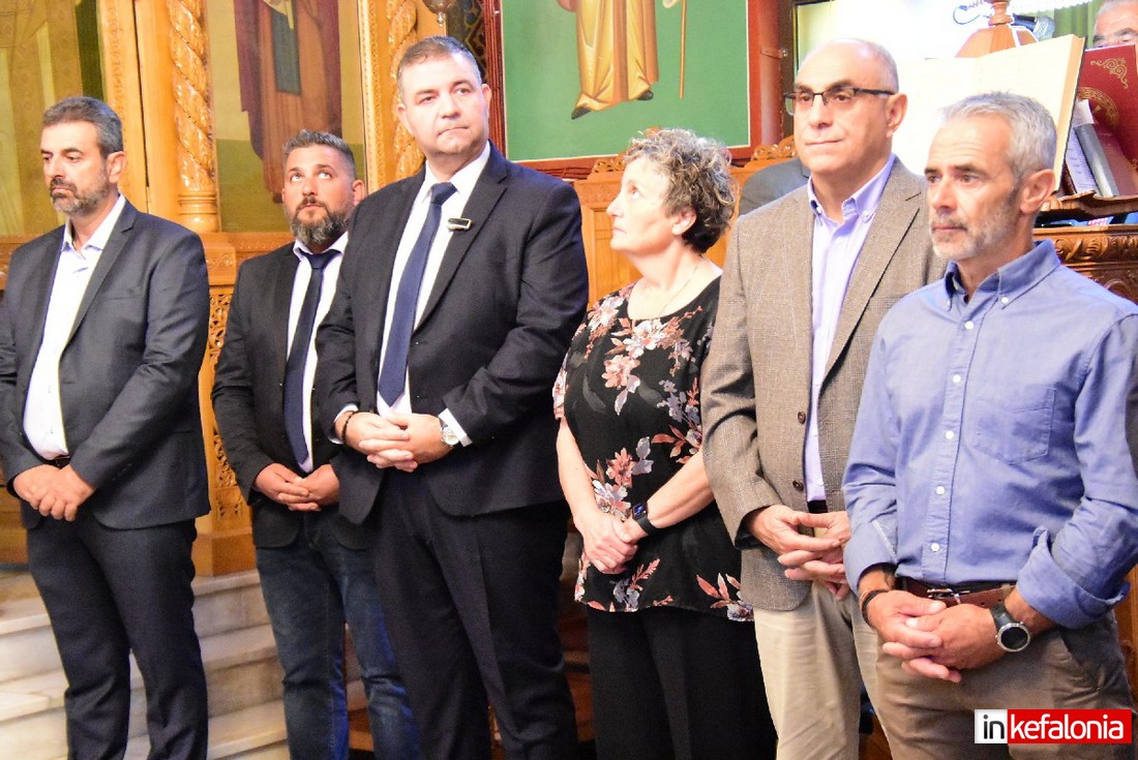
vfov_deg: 19.8
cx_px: 569
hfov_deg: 29.2
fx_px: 2183
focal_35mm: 69
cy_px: 380
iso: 14400
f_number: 4
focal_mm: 46
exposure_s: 1/80
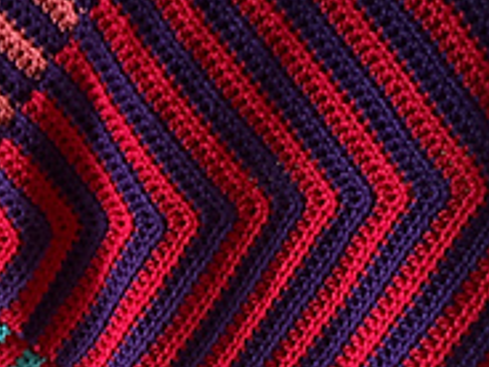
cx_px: -16
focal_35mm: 101
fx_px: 1427
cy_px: 311
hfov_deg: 18.8
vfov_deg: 14.5
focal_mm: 4.15
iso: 32
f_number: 2.2
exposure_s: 1/30
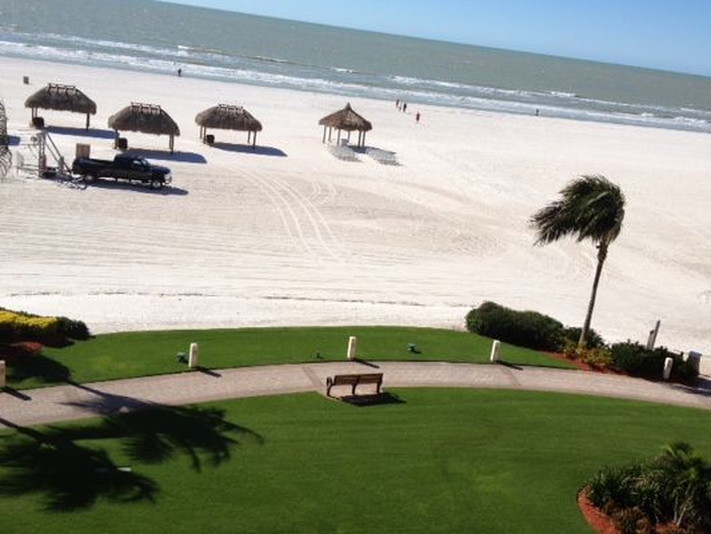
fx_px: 863
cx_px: 364
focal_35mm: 42
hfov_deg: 44.8
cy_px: 279
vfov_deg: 34.4
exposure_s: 1/2632
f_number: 2.4
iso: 50
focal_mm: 4.28
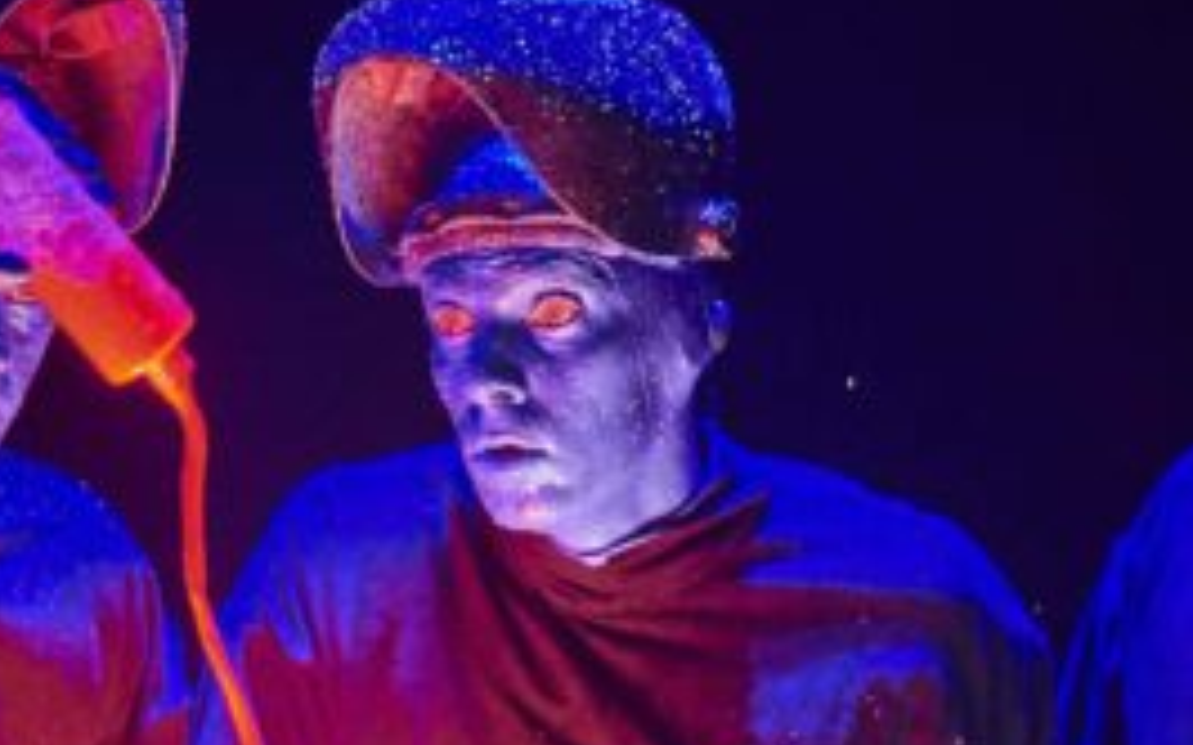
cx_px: 628
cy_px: 732
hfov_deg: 4.2
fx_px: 16250
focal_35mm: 500
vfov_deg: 2.6
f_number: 4
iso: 2000
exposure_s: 1/250
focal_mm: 170
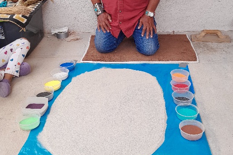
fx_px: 291
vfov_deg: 29.7
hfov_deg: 43.6
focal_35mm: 45
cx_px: 117
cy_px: 54
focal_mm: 4
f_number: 1.8
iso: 40
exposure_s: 1/50
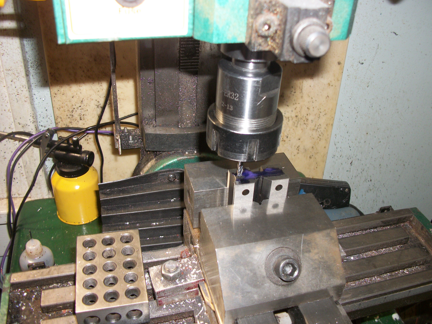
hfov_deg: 53.9
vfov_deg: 41.8
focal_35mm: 34
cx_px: 228
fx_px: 424
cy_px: 166
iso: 80
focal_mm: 5.7
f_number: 2.9
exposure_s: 1/30
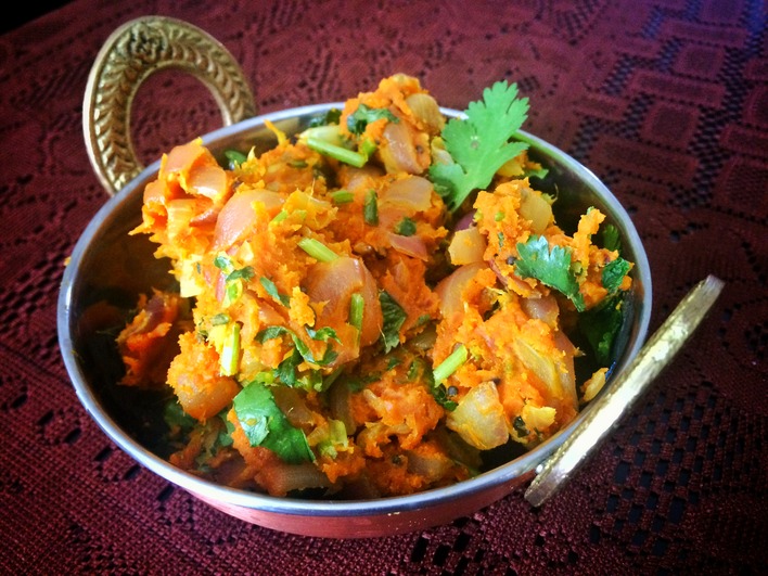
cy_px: 288
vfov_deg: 48.2
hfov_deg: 61.7
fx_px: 643
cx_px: 384
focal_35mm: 29
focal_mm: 4.15
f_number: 2.2
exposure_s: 1/15
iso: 320
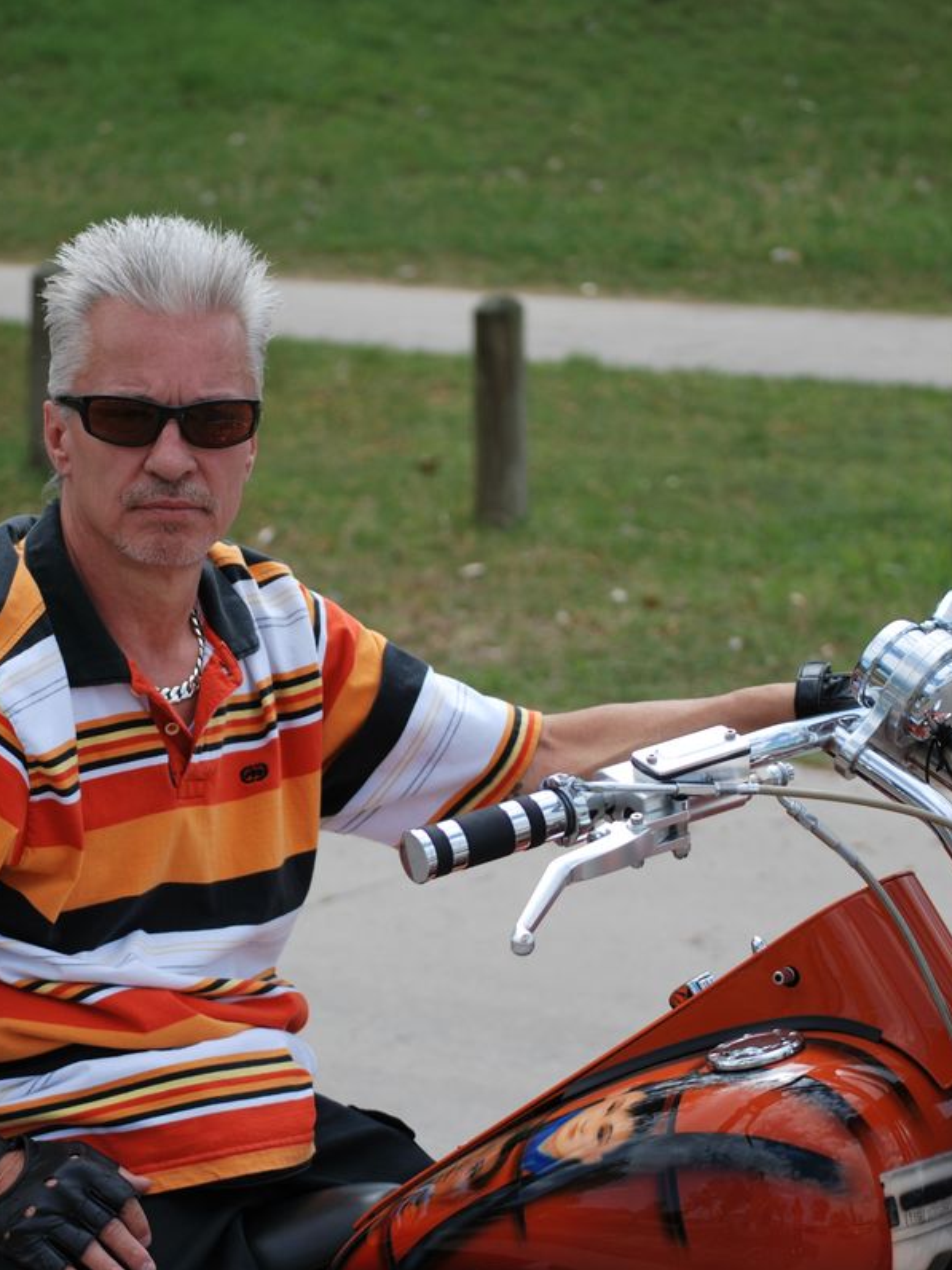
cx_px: 335
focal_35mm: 120
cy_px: 637
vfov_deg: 16.5
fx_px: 4390
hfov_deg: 12.4
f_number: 4
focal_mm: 55
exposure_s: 1/640
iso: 100
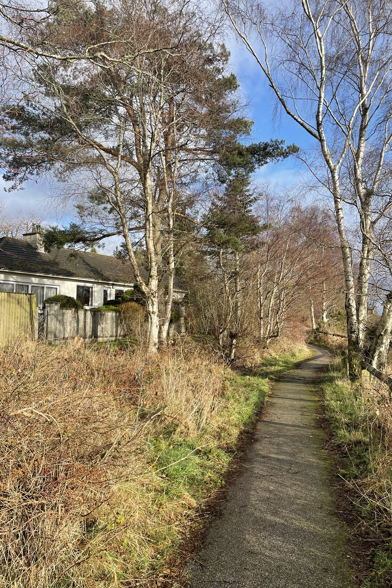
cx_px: 222
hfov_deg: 46.3
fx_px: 457
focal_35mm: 28
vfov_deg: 65.5
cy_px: 299
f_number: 1.6
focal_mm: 4.2
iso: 32
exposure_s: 1/1453
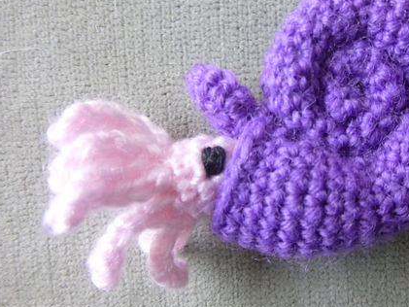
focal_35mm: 38
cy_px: 132
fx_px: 449
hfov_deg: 48.1
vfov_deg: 37.7
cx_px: 275
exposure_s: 1/40
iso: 400
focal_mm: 4.5
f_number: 3.9
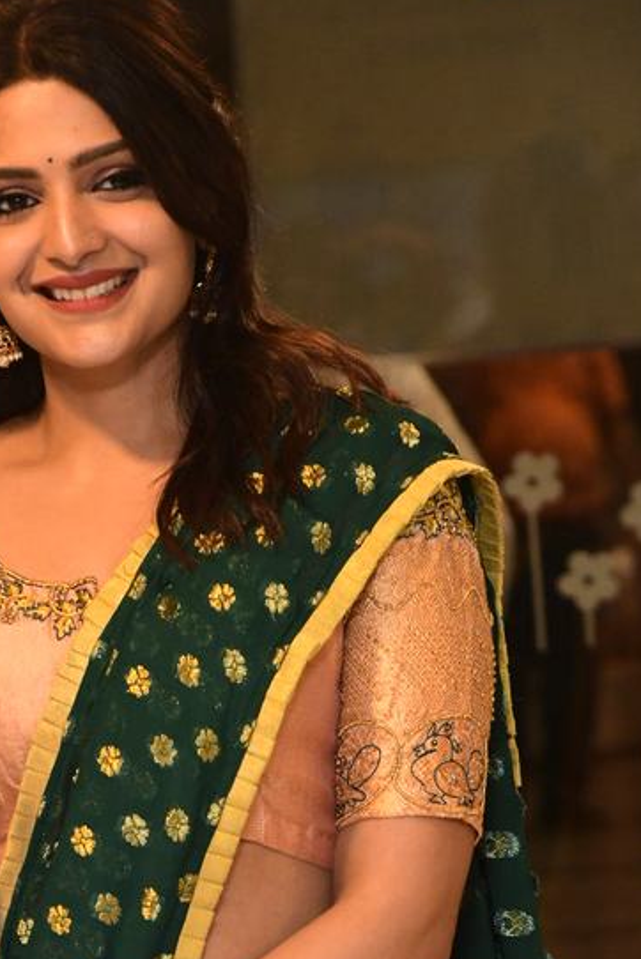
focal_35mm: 239
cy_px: 855
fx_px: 6375
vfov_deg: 8.6
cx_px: 136
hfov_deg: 5.8
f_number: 6.3
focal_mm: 120
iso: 3200
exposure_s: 1/125
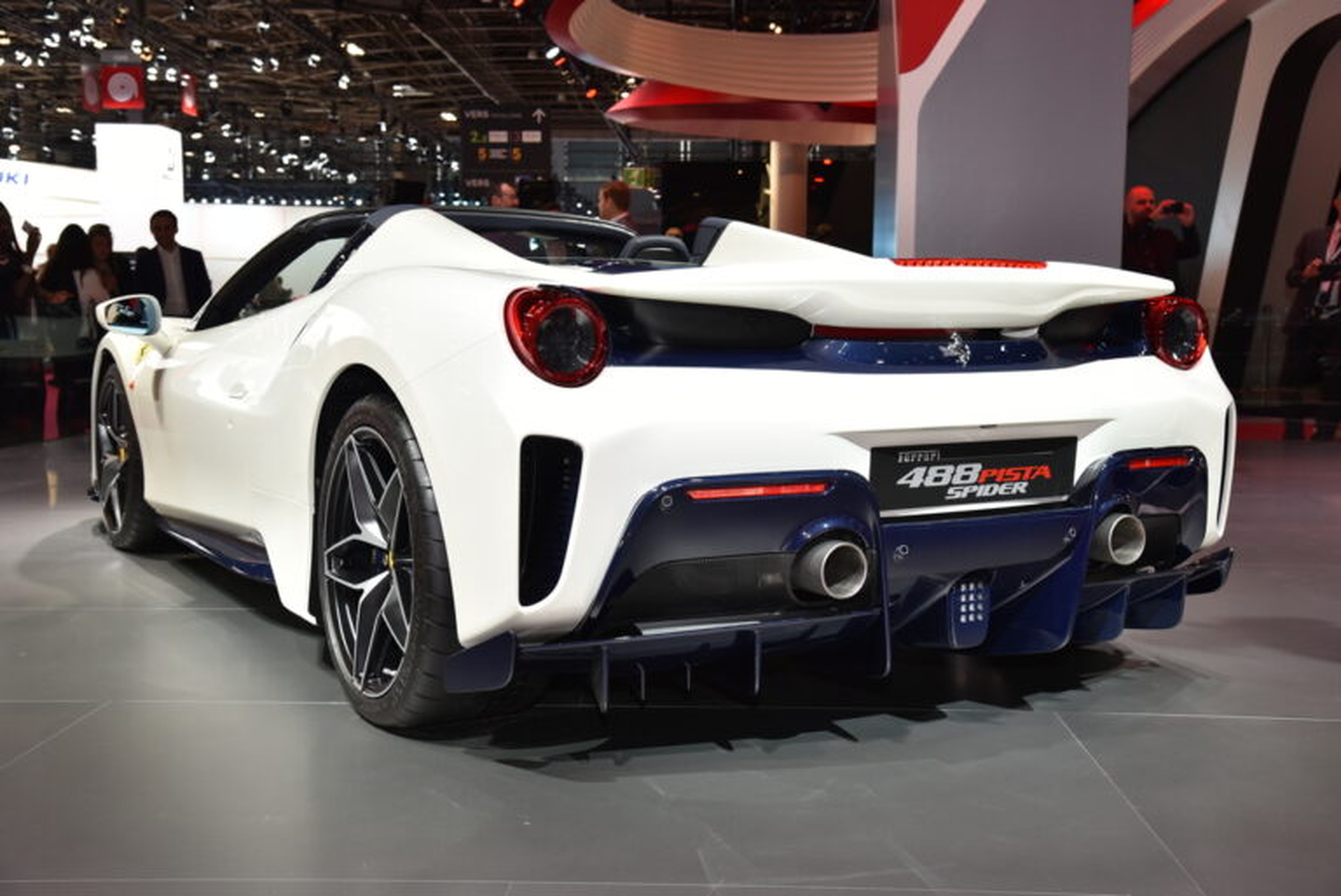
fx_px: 1491
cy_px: 448
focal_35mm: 40
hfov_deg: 48.4
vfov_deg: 33.4
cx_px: 670
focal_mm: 40
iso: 800
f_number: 7.1
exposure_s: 1/60
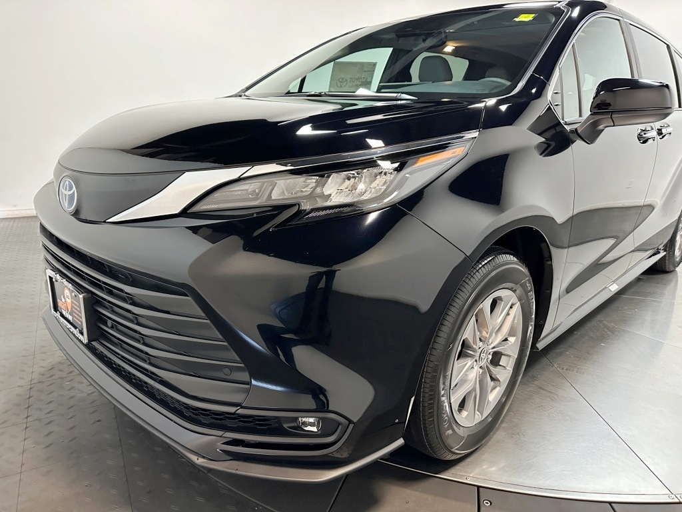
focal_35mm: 24
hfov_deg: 71.6
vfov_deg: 56.8
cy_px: 256
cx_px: 341
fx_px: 473
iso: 800
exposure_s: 1/60
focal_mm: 6.86
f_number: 1.78
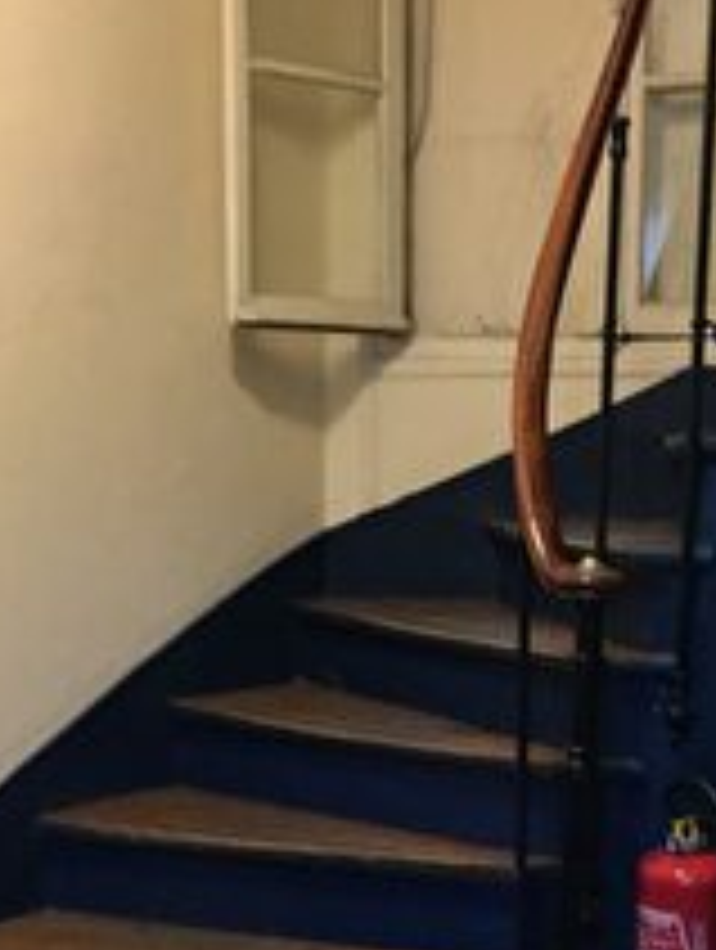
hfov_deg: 20.5
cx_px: 405
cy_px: 777
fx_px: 1980
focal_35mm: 72
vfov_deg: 26.4
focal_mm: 4.15
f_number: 2.2
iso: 250
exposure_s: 1/17
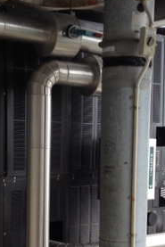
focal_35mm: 84
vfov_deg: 23.9
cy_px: 186
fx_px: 577
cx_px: 95
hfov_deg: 16.3
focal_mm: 4.28
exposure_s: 1/370
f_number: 2.4
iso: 50
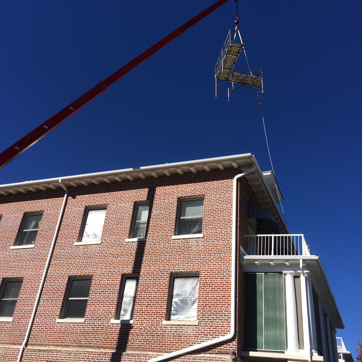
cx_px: 179
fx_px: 414
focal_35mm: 35
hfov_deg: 47.2
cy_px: 148
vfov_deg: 47.0
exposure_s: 1/2933
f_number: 2.2
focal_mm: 4.15
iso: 32
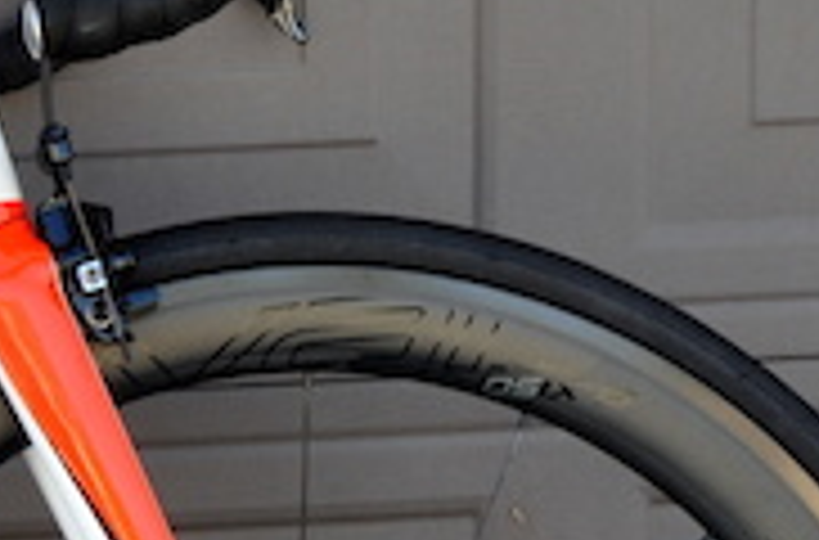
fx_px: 3745
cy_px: 558
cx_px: -716
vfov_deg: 8.2
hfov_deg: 11.5
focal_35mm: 165
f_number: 5.6
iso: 280
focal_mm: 25
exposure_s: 1/125
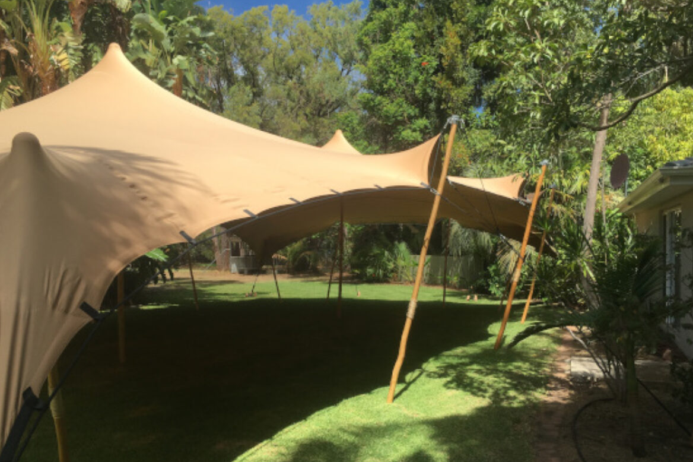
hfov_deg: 60.3
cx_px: 342
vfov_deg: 42.2
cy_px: 260
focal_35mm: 31
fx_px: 597
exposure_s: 1/1425
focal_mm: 4.15
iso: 25
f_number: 2.2
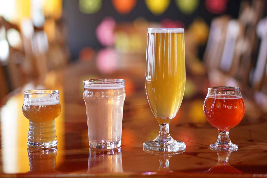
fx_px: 556
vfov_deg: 18.2
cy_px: 89
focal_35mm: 75
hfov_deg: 27.0
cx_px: 134
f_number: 1.8
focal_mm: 50
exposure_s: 1/125
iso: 400
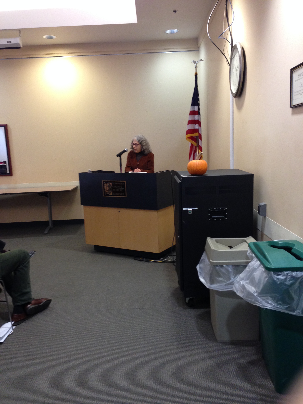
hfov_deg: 42.9
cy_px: 202
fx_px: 385
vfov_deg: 55.4
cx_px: 152
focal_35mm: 33
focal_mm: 4.12
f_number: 2.4
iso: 160
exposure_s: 1/20
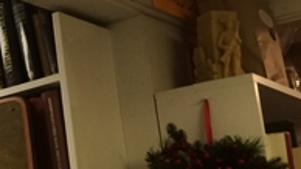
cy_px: 105
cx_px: -182
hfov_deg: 17.8
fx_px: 830
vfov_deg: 11.6
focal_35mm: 104
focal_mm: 4.15
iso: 80
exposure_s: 1/30
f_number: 2.2
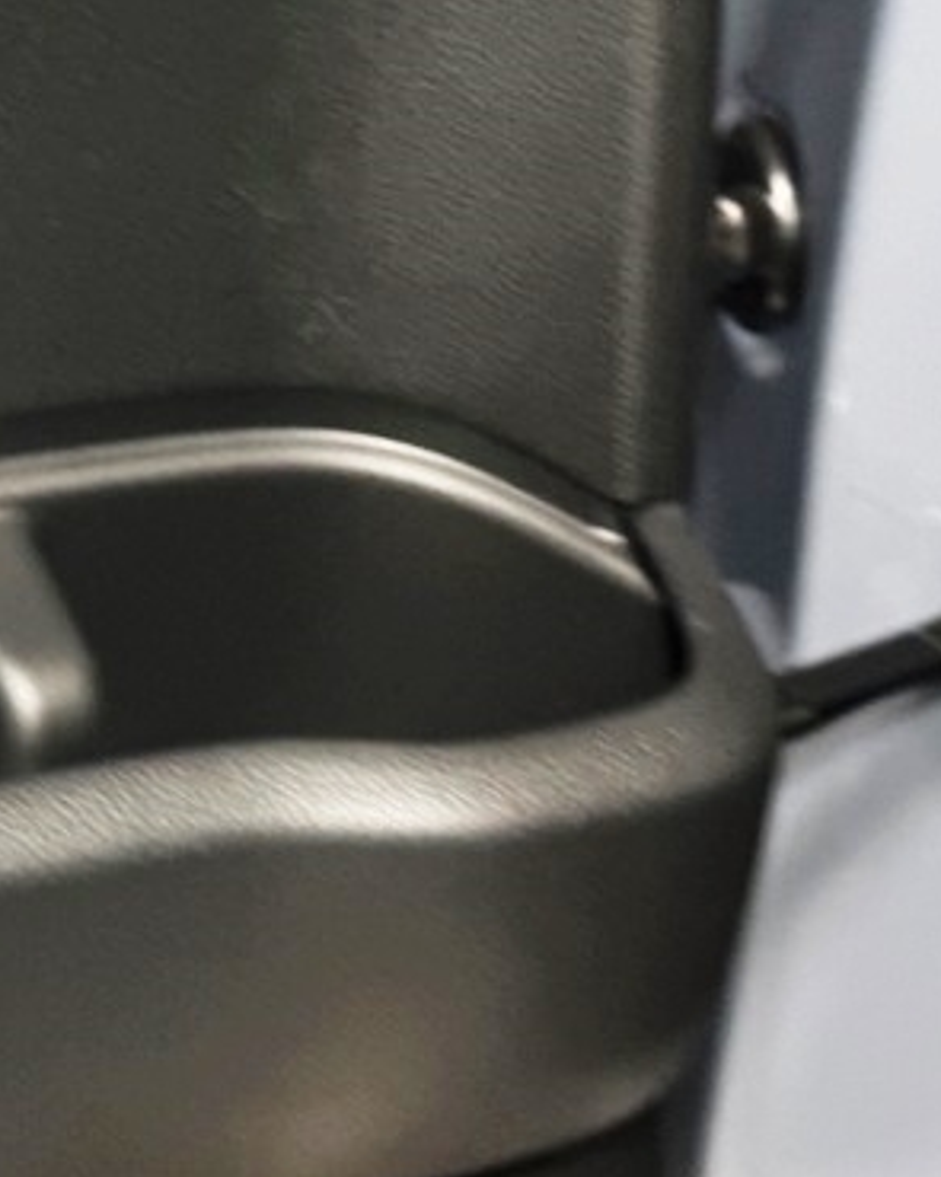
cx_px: -520
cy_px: -13
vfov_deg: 14.6
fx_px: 4527
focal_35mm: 130
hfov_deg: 11.3
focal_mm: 6.86
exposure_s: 1/24
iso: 640
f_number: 1.78
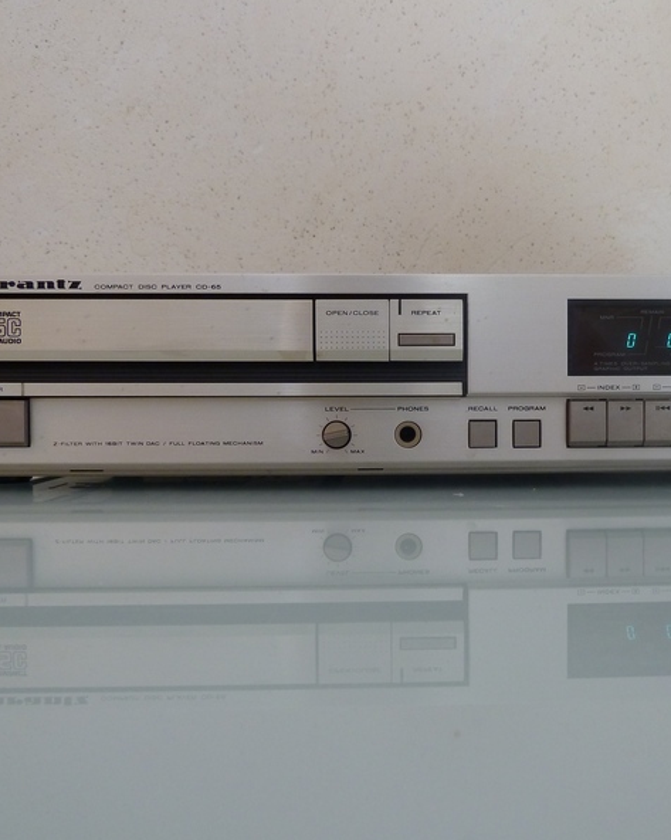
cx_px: 430
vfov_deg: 54.2
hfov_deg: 44.1
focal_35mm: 33
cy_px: 420
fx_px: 820
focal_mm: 4.1
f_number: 3.3
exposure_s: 1/30
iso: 160
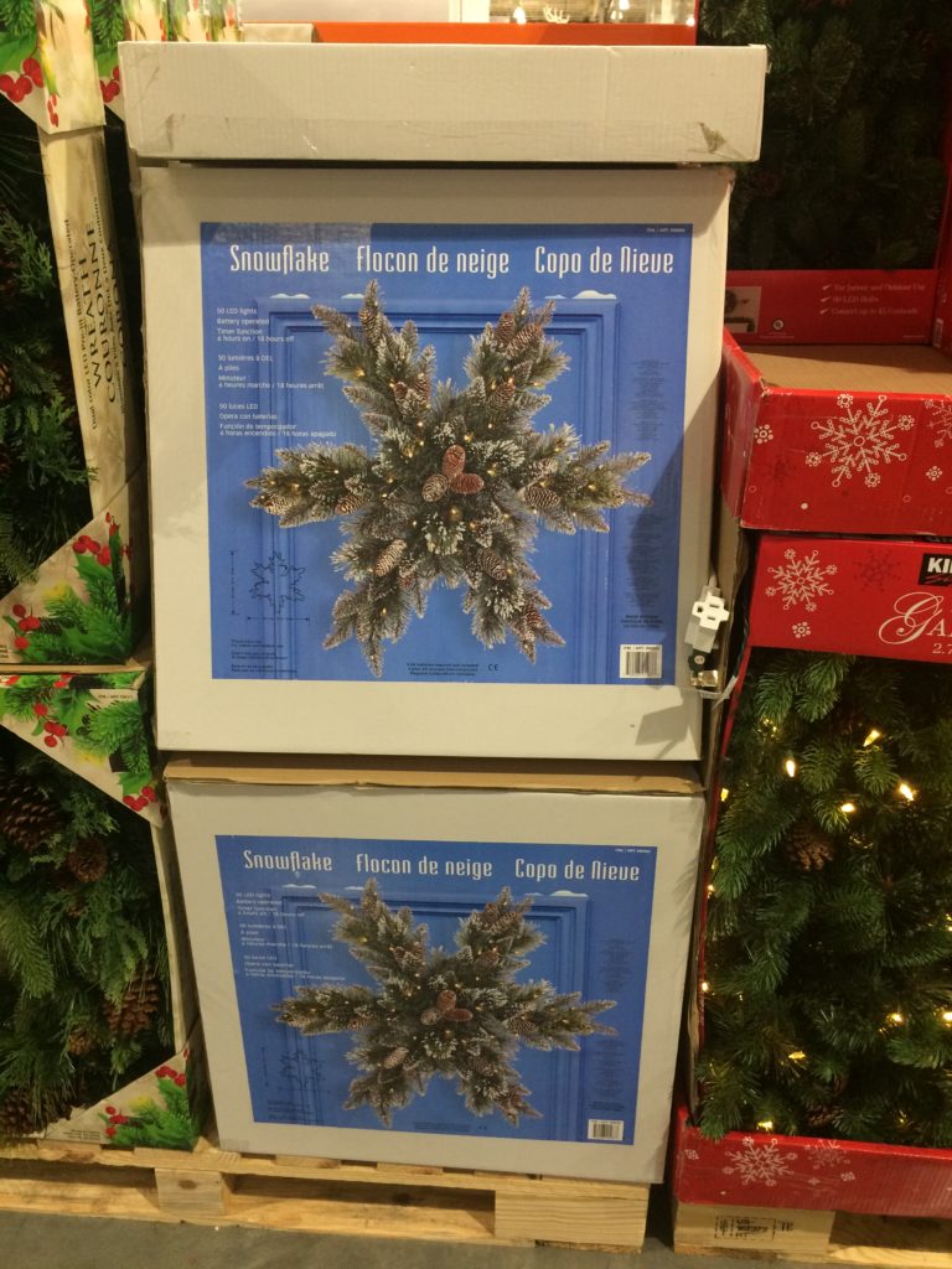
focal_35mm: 29
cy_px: 634
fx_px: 1063
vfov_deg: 61.7
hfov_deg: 48.2
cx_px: 476
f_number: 2.2
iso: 160
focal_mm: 4.15
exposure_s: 1/30
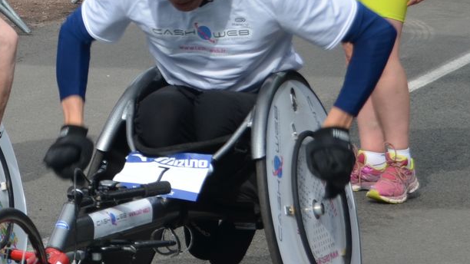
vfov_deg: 6.3
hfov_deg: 11.1
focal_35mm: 192
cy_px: 128
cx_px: -53
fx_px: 2392
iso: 180
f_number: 8
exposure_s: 1/250
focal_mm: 38
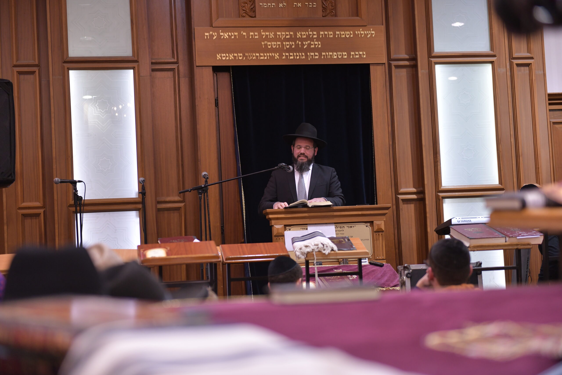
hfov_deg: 28.8
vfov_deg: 19.5
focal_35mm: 70
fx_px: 1093
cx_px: 281
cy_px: 188
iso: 1250
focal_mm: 70
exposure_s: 1/250
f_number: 2.8
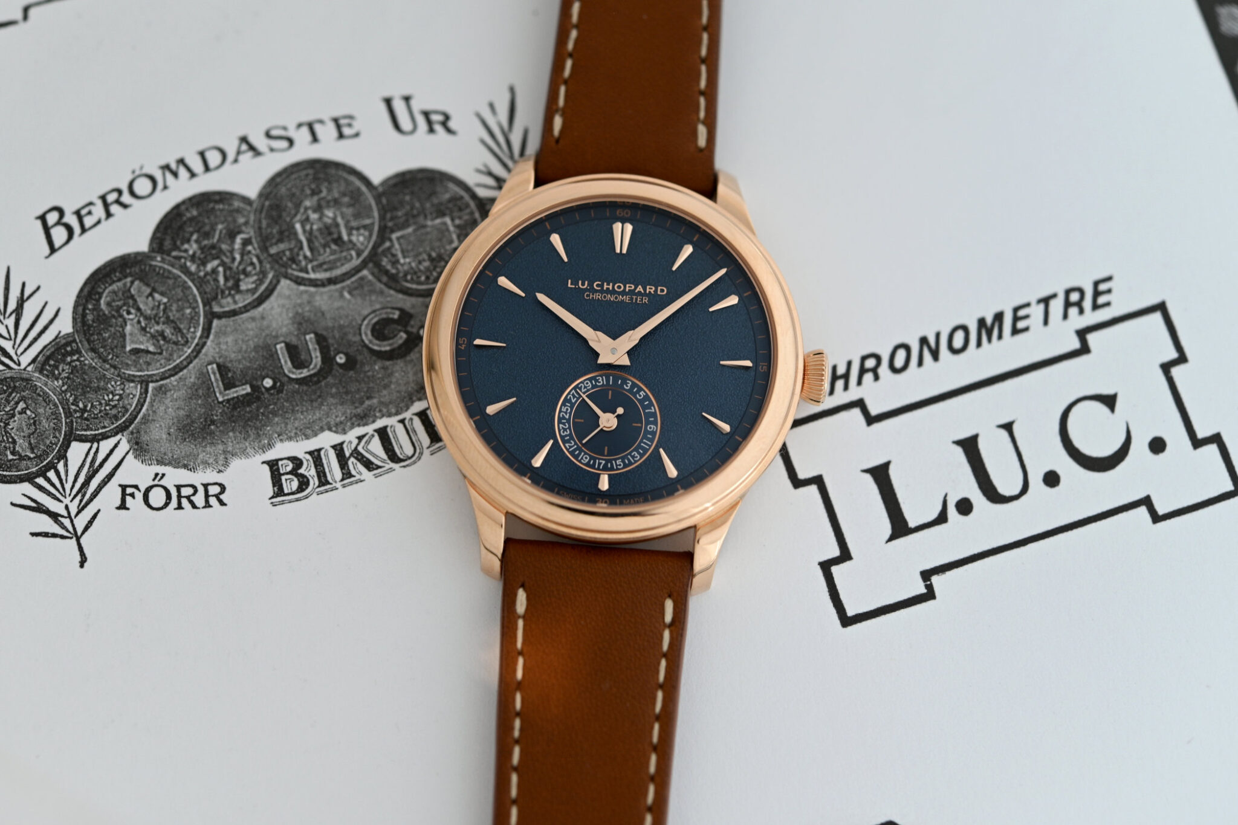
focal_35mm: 60
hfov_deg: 33.4
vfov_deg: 22.6
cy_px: 412
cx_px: 619
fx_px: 2063
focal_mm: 60
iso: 400
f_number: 5.6
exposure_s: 1/100
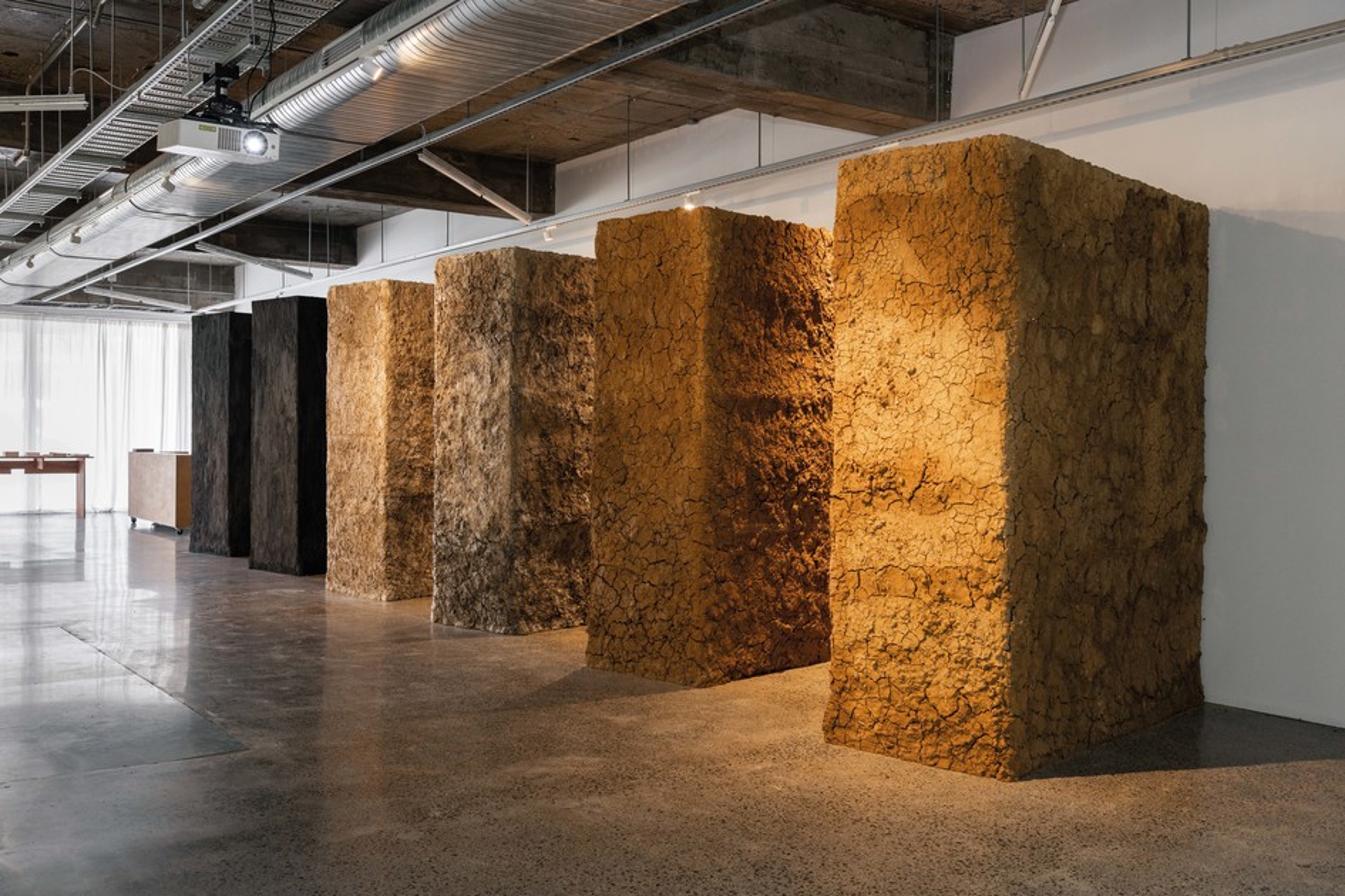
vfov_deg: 37.9
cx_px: 672
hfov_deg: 54.4
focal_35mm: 35
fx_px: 1308
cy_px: 448
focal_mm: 35
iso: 400
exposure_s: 1/10
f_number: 5.6
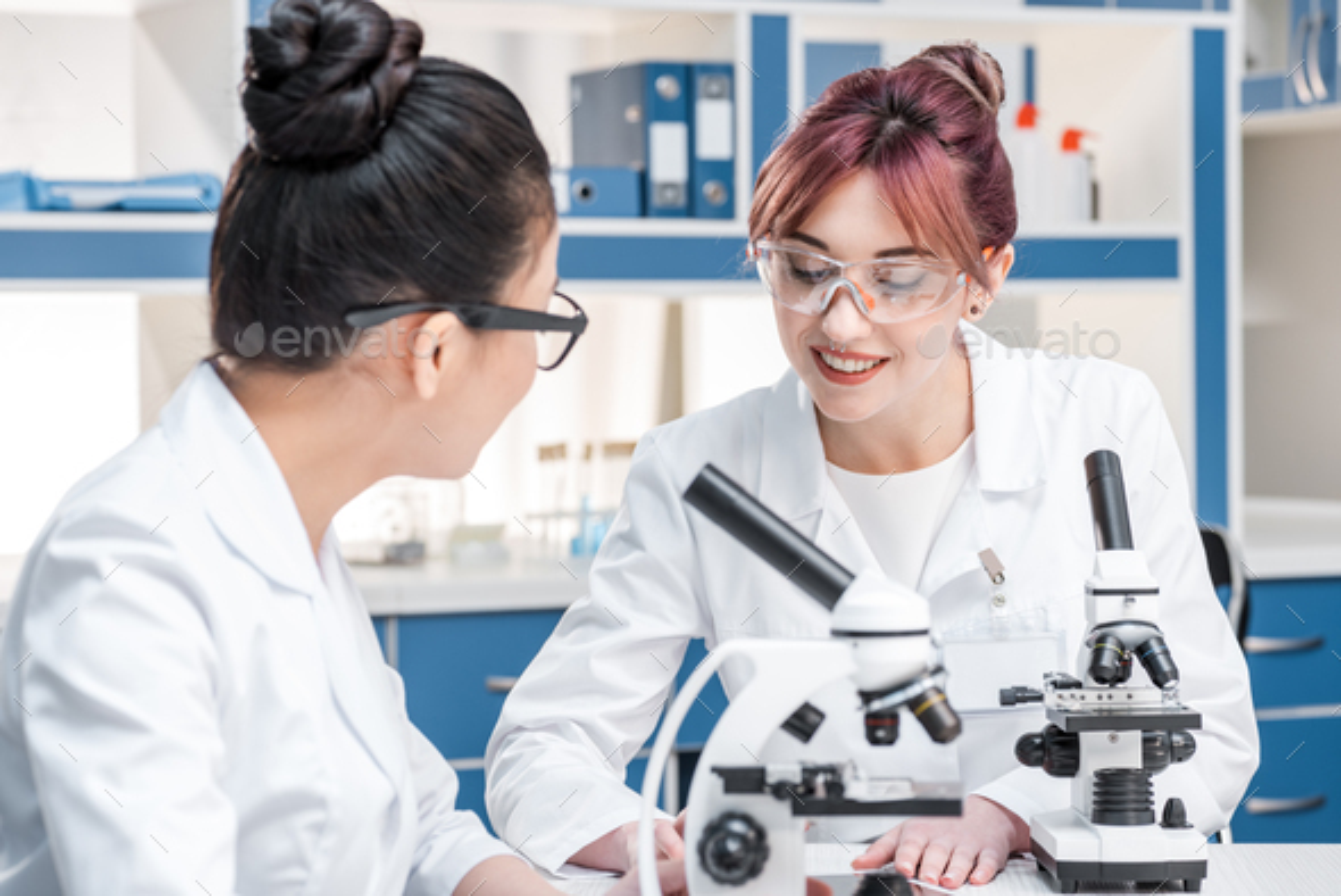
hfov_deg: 19.4
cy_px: 448
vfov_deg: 13.1
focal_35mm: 105
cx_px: 670
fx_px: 3913
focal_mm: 105
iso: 250
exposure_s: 1/200
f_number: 8
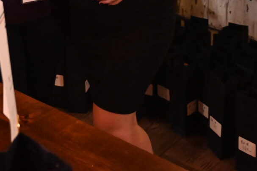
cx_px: 149
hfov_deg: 25.0
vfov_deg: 15.3
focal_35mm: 81
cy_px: -104
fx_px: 578
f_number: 4
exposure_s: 1/60
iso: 6400
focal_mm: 24
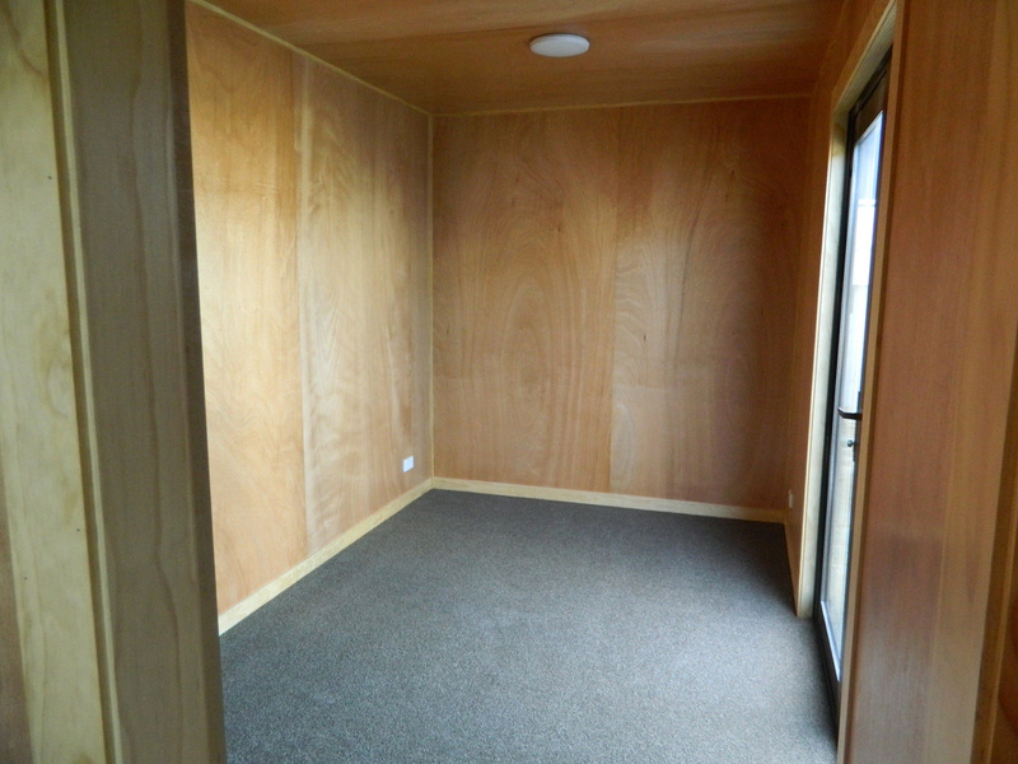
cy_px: 382
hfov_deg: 69.4
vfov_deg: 54.9
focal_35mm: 25
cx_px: 509
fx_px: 735
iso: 320
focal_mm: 4.5
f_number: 3.1
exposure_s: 1/30
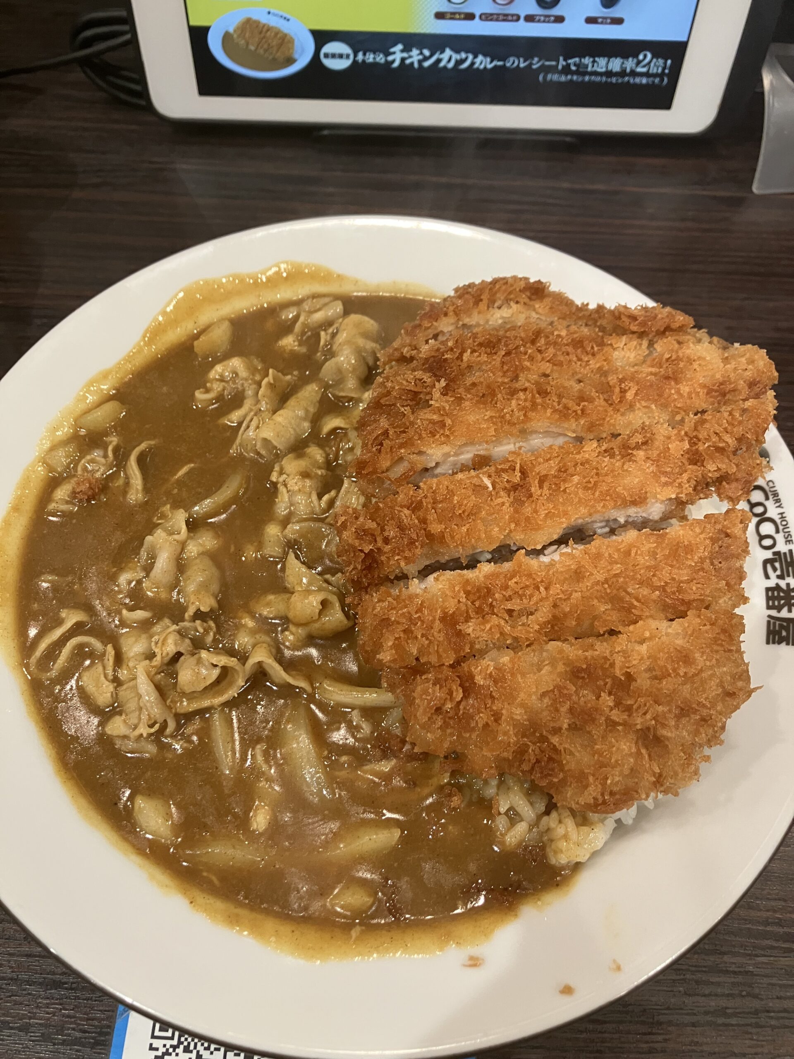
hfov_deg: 49.7
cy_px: 530
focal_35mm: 28
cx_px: 397
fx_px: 856
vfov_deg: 63.4
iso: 125
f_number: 1.8
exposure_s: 1/60
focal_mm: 3.99
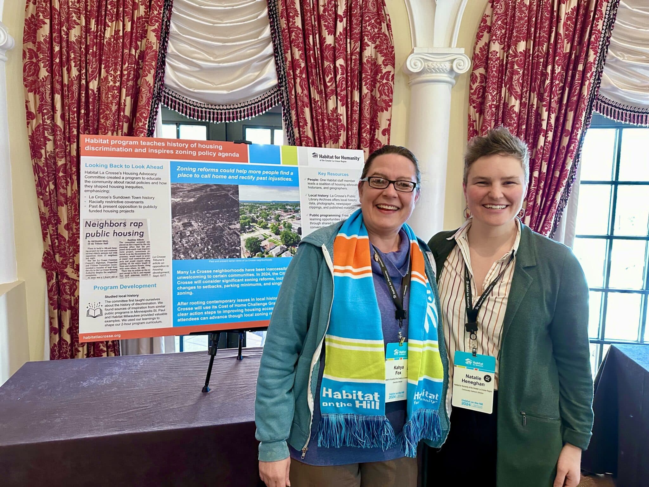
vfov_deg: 56.8
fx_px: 450
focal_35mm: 24
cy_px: 244
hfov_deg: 71.6
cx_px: 324
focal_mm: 6.86
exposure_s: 1/60
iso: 500
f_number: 1.78
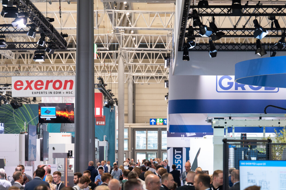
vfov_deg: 10.9
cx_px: 121
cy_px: 138
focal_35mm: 125
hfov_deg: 16.4
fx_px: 992
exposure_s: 1/320
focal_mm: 86
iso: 1600
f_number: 2.8
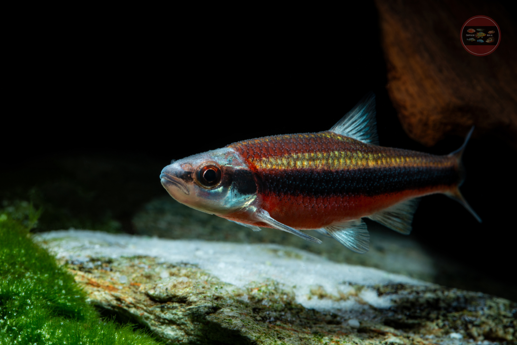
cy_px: 172
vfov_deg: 13.0
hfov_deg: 19.5
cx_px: 258
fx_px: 1508
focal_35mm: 105
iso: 80
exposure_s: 1/250
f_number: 11
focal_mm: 105
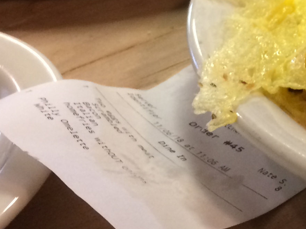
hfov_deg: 17.3
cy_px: -56
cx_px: 393
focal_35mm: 107
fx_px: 945
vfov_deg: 13.4
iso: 125
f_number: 2.2
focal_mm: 4.15
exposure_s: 1/30
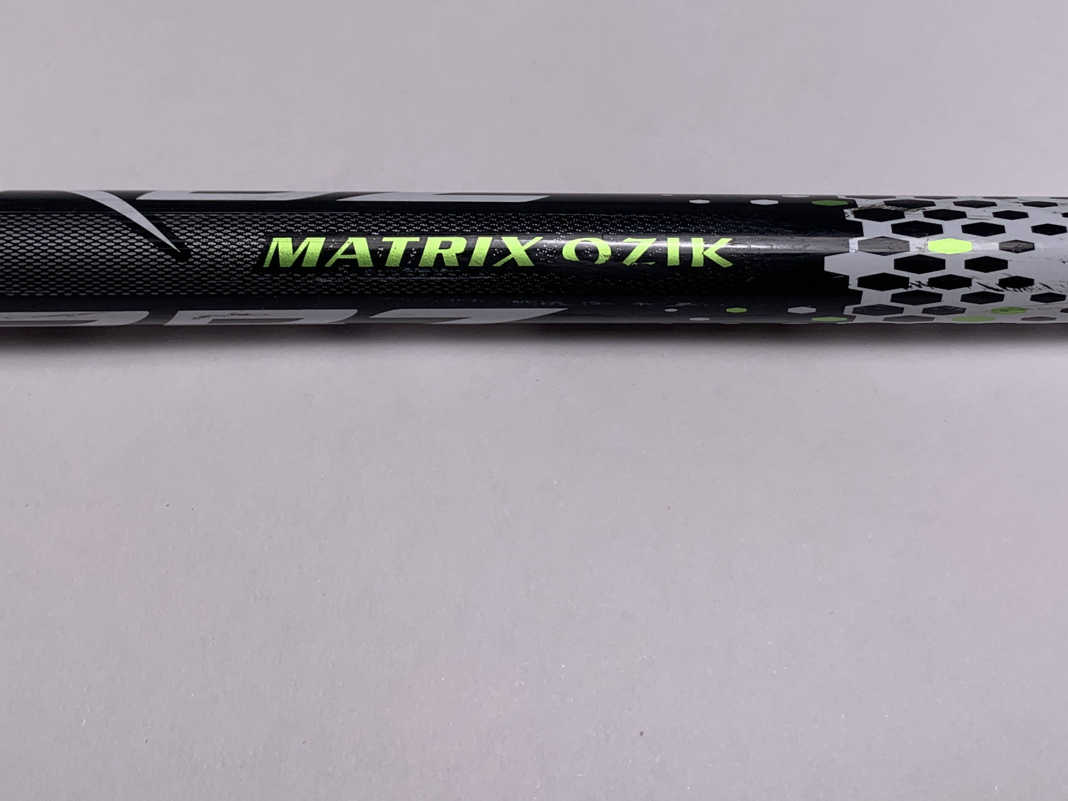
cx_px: 500
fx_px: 1512
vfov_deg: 29.3
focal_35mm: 49
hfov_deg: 38.9
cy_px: 210
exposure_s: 1/570
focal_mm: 4.25
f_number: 1.8
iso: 25
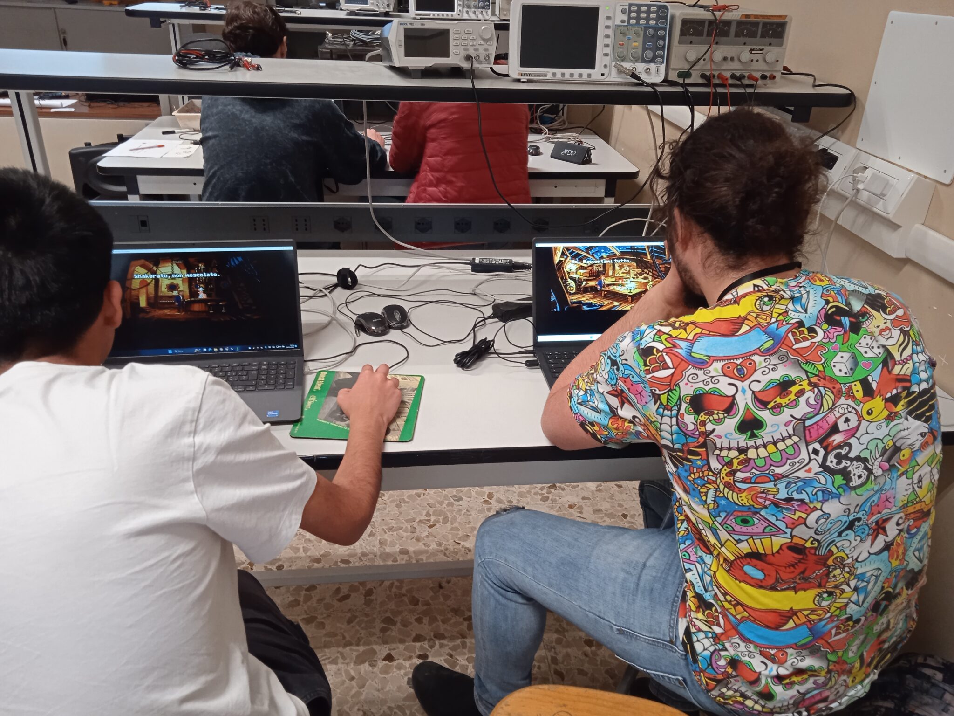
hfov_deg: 63.4
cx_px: 477
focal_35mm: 28
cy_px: 358
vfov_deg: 49.7
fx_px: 772
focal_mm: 3.43
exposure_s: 1/25
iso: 481
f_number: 2.2
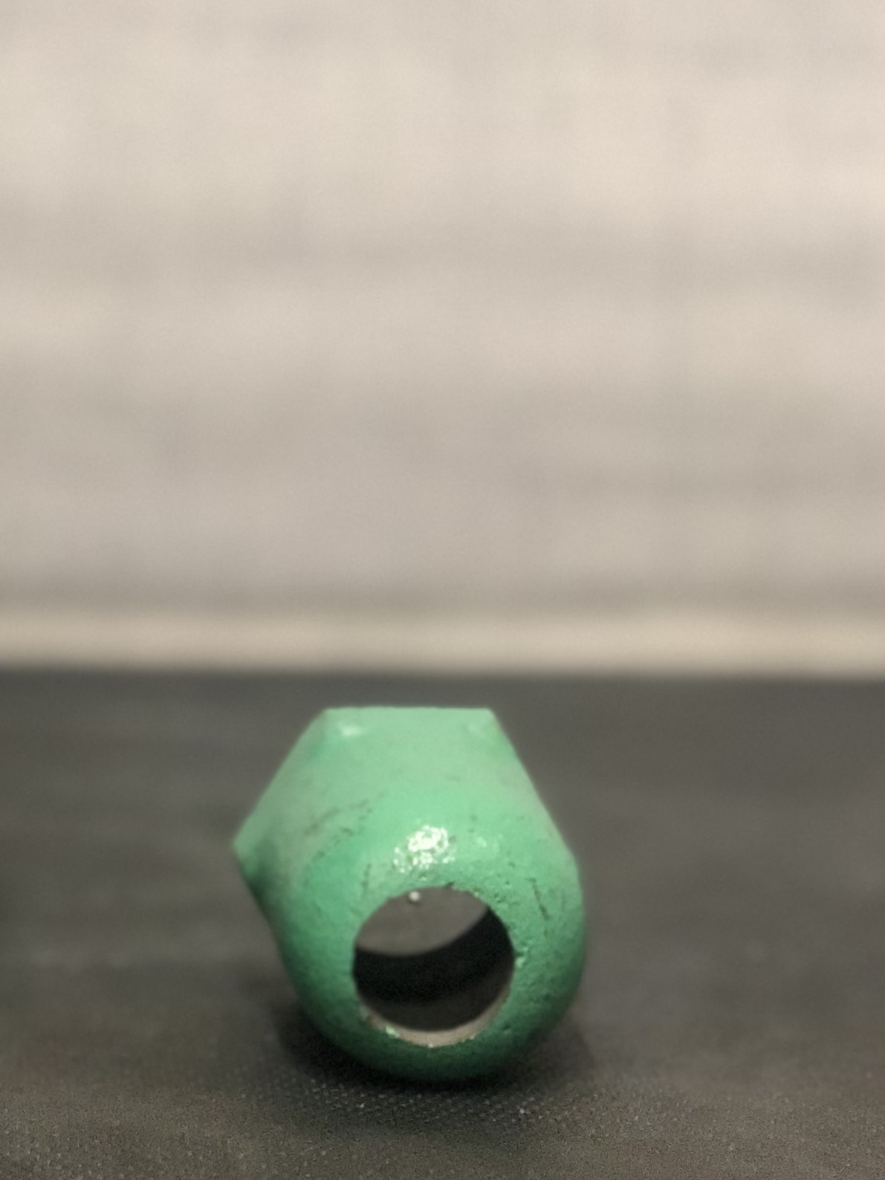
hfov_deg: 11.0
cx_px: -166
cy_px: 488
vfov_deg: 14.9
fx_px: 4500
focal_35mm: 132
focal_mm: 6
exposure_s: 1/17
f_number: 2.4
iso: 160
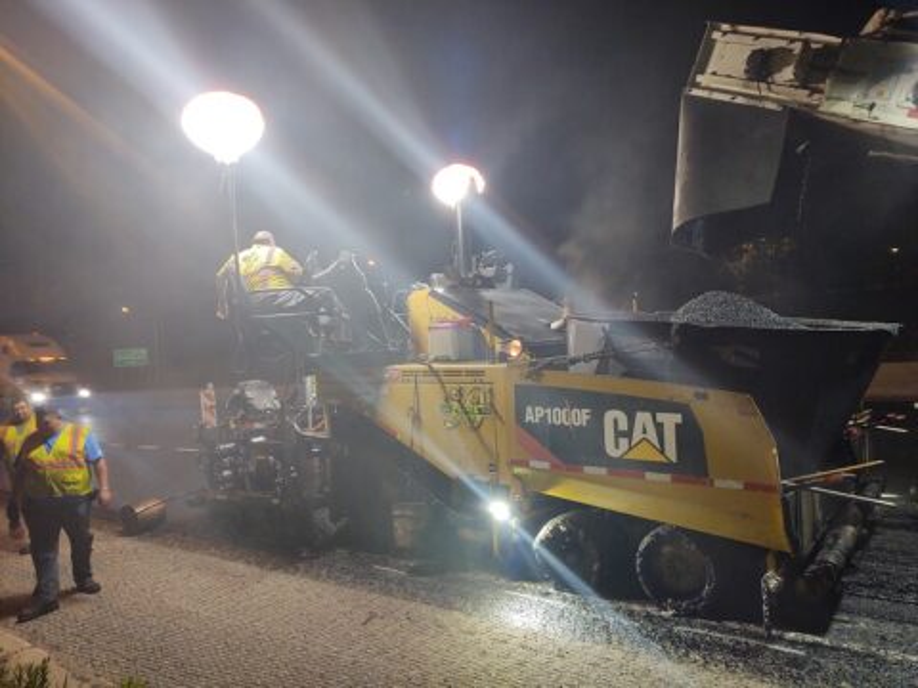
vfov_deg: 51.4
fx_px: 716
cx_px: 459
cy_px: 344
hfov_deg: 65.3
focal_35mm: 27
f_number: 1.7
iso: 176
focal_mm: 4.75
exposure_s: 1/33
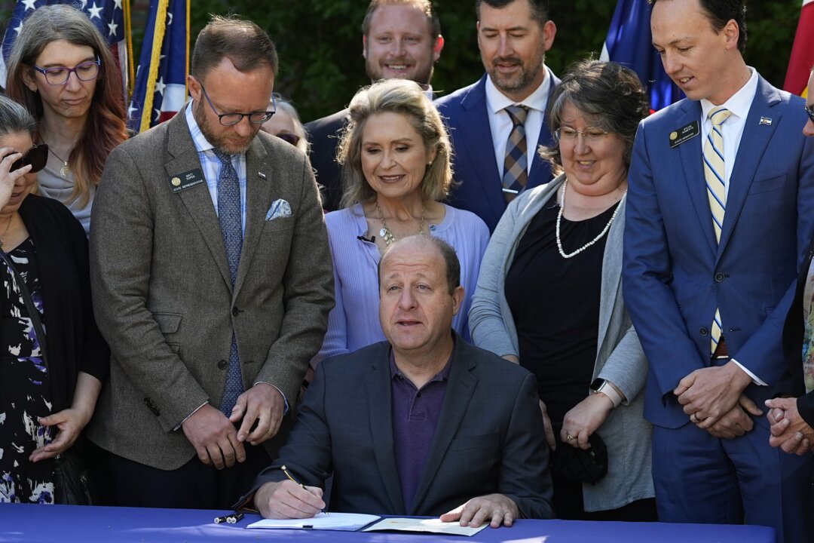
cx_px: 407
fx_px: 3391
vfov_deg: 9.1
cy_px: 272
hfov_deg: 13.7
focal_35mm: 150
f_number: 3.2
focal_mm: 100
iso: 400
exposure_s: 1/500
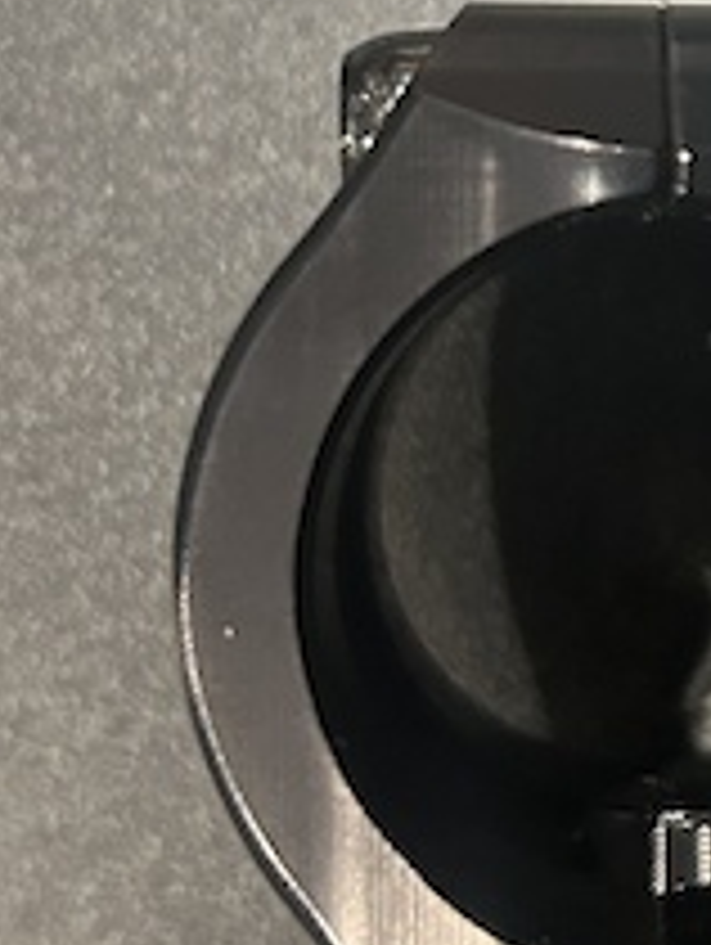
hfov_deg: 14.0
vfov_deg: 19.7
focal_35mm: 99
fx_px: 2706
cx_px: 1058
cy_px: 288
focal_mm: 5.7
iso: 320
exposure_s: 1/60
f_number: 1.5
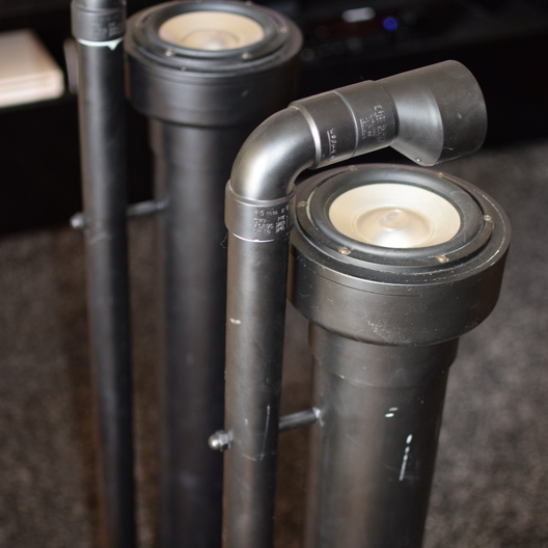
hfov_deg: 25.5
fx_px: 1212
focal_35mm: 68
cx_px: 274
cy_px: 330
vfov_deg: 25.4
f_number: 2
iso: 800
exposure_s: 1/60
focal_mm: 35
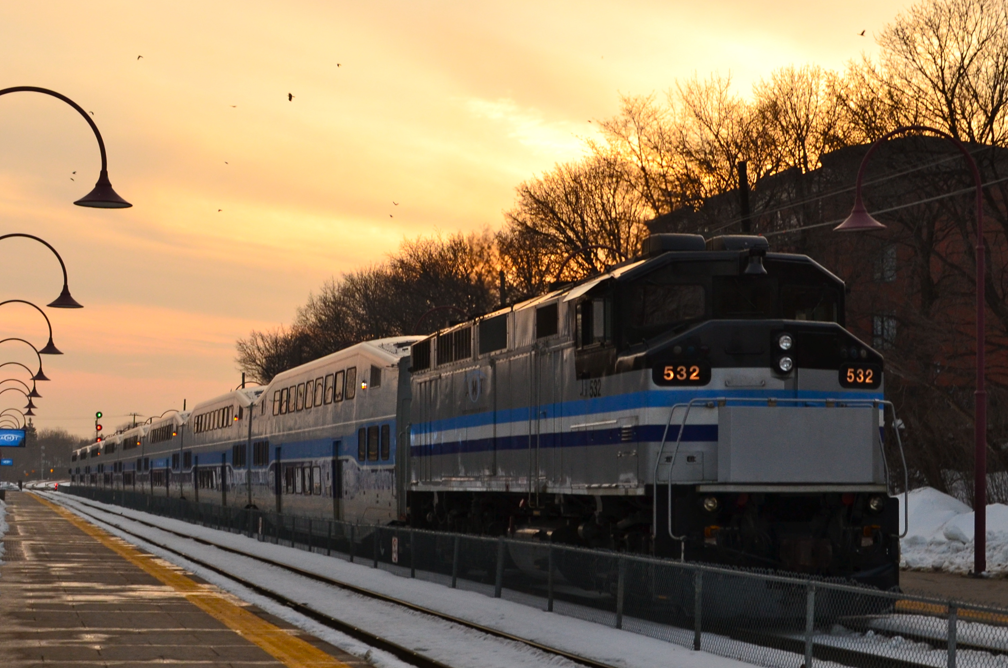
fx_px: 1760
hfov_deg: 31.9
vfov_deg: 21.5
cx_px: 599
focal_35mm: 63
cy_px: 392
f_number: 10
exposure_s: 1/200
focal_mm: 30
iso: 400
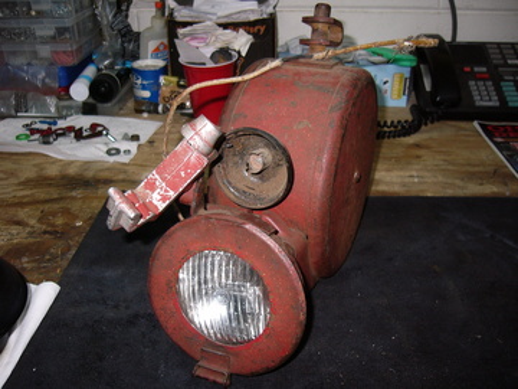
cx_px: 259
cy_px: 194
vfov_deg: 40.7
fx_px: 524
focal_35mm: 35
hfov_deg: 52.6
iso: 100
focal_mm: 5.8
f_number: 2.8
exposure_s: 1/60
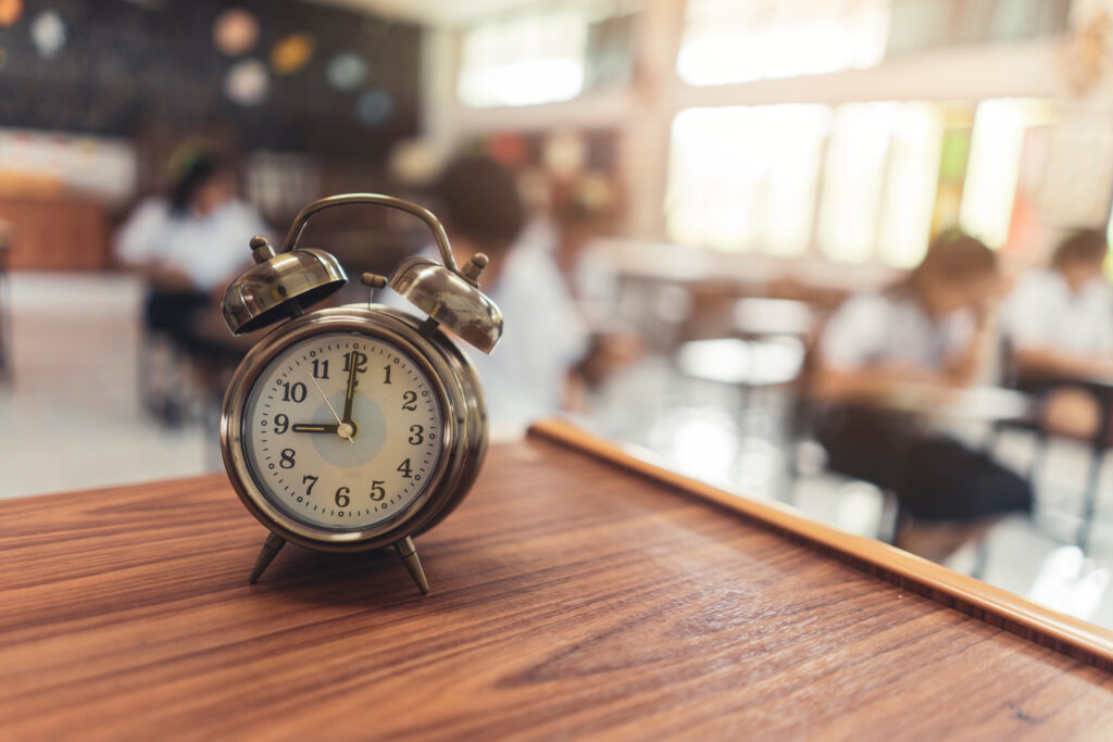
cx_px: 556
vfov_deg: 46.4
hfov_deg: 65.5
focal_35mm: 28
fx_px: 866
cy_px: 371
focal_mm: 28
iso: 250
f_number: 2
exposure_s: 1/60
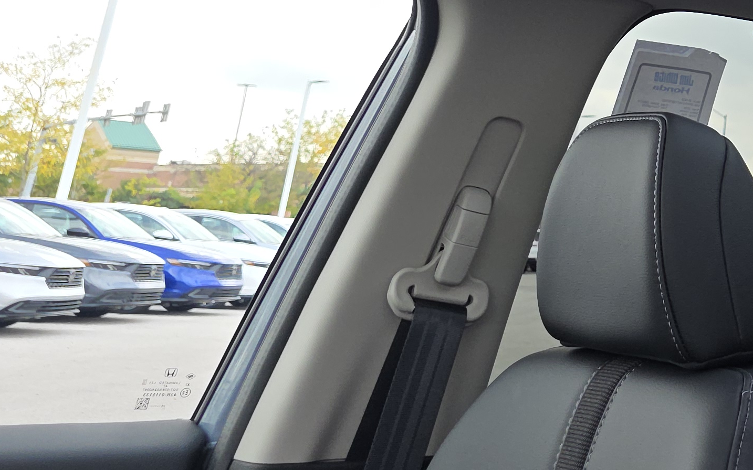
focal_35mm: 68
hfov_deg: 25.7
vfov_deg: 17.2
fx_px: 1395
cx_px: 993
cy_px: -245
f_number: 1.7
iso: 40
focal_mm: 6.3
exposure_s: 1/359
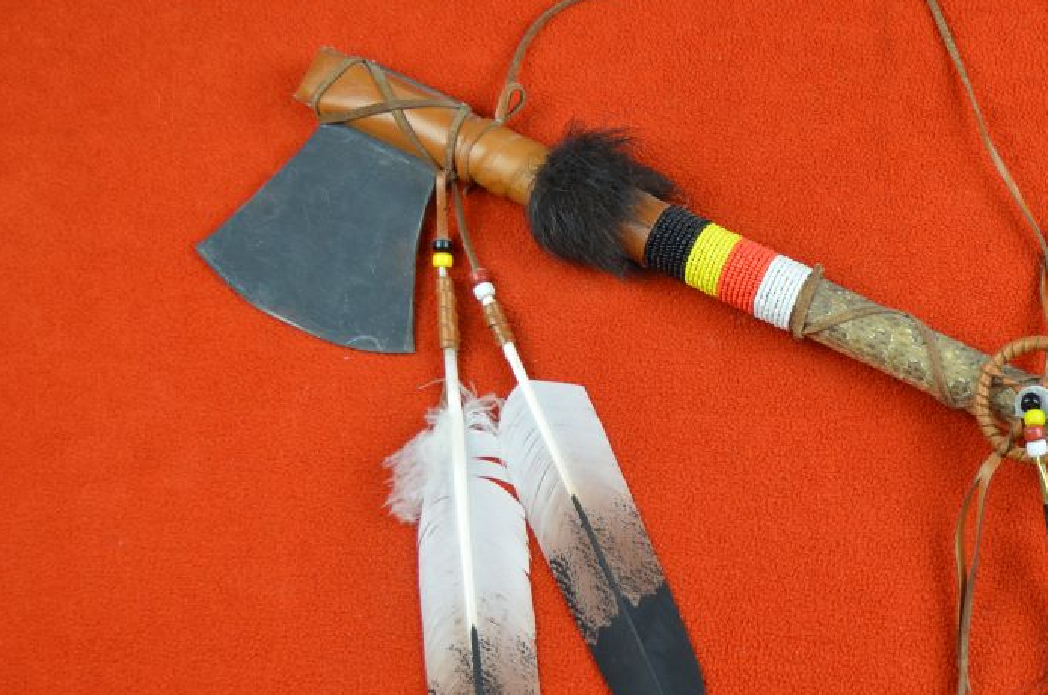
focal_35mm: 69
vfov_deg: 19.6
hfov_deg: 28.7
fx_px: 2005
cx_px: 837
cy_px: 482
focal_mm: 26
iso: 450
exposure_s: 1/60
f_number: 4.2
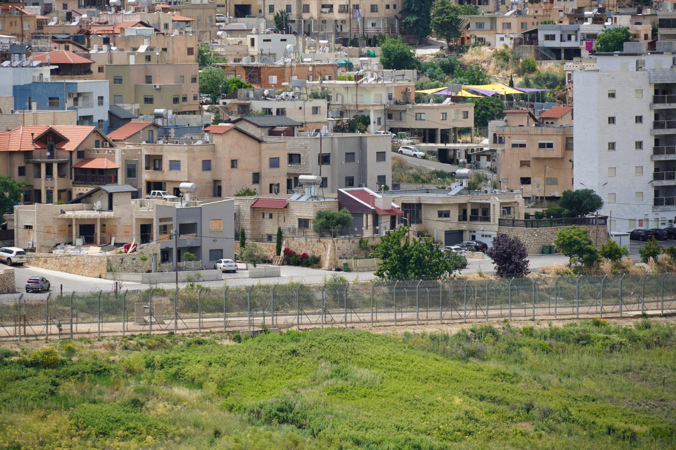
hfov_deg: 10.2
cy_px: 225
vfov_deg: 6.8
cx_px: 338
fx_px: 3802
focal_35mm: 202
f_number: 6.3
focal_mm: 135
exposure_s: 1/320
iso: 100
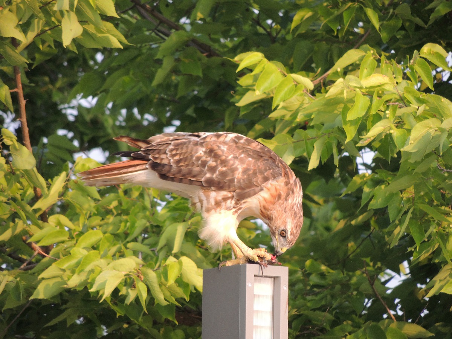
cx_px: 226
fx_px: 10446
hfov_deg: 2.5
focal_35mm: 800
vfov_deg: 1.9
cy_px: 170
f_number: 5.2
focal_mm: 142.6
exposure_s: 1/320
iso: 400
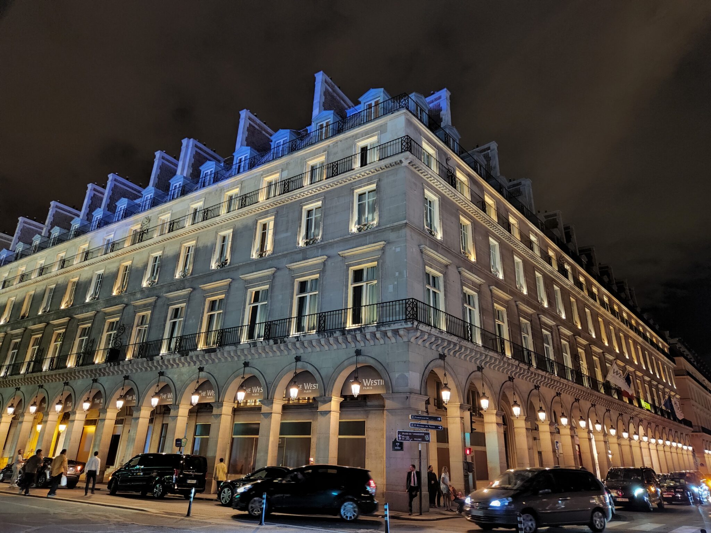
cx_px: 356
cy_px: 266
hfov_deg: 73.9
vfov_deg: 58.9
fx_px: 472
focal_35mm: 23
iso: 640
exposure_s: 1/25
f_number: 1.8
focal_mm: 5.4
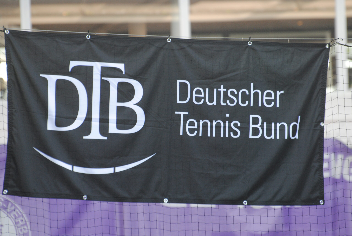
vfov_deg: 4.2
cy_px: 118
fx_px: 3231
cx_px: 176
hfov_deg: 6.2
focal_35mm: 330
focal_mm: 220
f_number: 5.3
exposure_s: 1/80
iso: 400
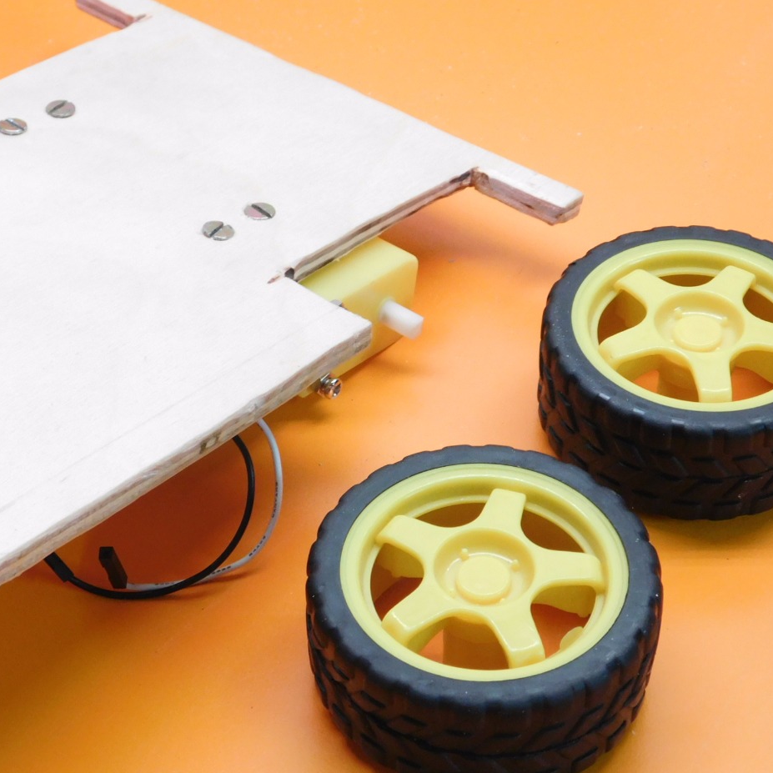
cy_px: 383
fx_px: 2046
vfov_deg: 21.4
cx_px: 355
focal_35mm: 81
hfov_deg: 21.4
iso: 400
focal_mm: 10.4
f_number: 4
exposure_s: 1/10
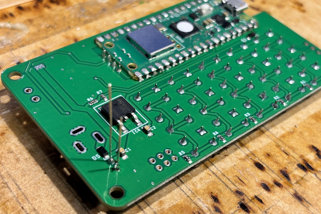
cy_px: 93
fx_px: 490
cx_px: 162
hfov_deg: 36.2
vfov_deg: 24.6
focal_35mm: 55
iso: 100
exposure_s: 1/53
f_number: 1.6
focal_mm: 5.96
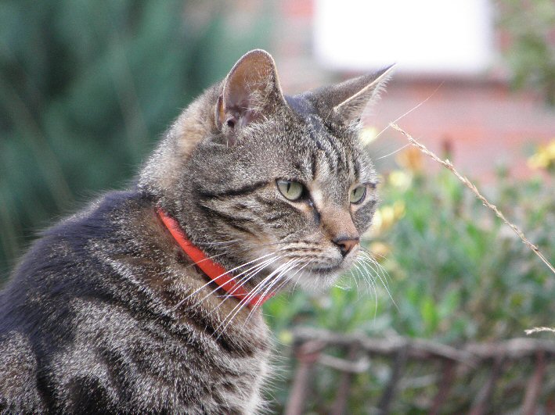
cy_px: 208
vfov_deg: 2.2
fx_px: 10833
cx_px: 278
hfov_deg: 2.9
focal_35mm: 676
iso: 125
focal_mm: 119.6
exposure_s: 1/80
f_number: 5
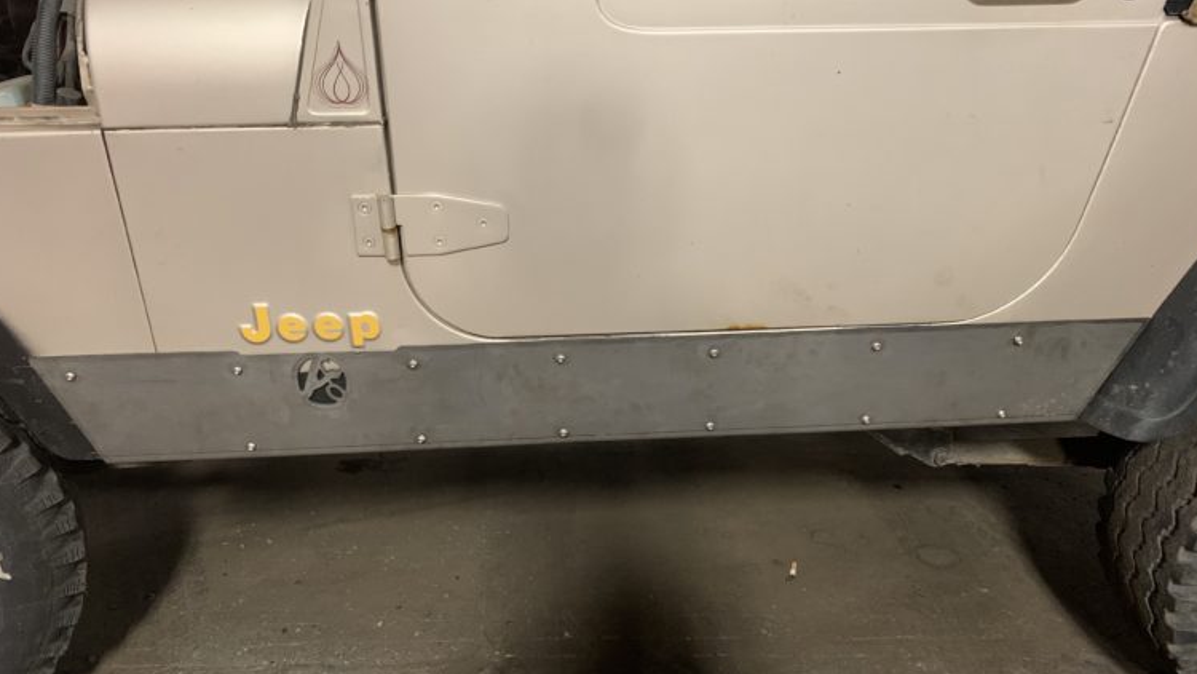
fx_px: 921
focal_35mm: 29
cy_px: 380
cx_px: 602
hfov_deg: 66.1
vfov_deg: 40.1
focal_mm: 4.25
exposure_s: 1/30
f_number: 1.8
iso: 400
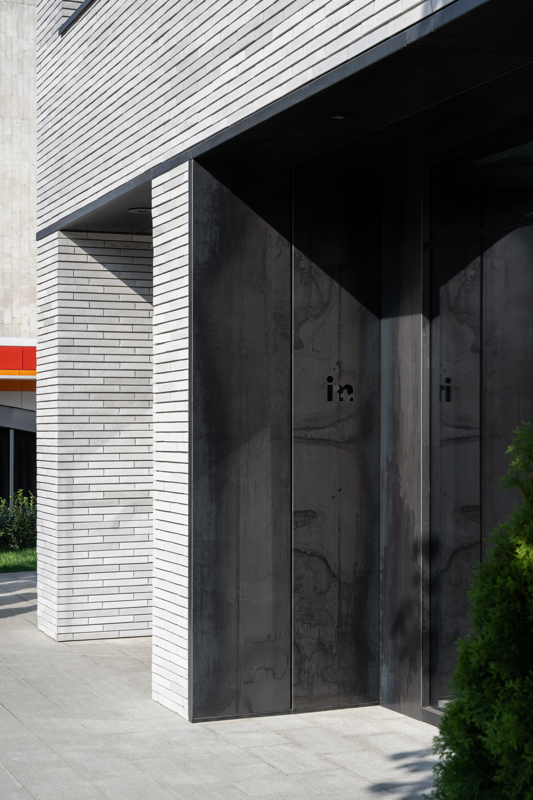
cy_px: 400
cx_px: 266
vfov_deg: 34.5
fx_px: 1288
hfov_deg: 23.4
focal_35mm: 58
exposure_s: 1/320
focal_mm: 58
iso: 200
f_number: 9
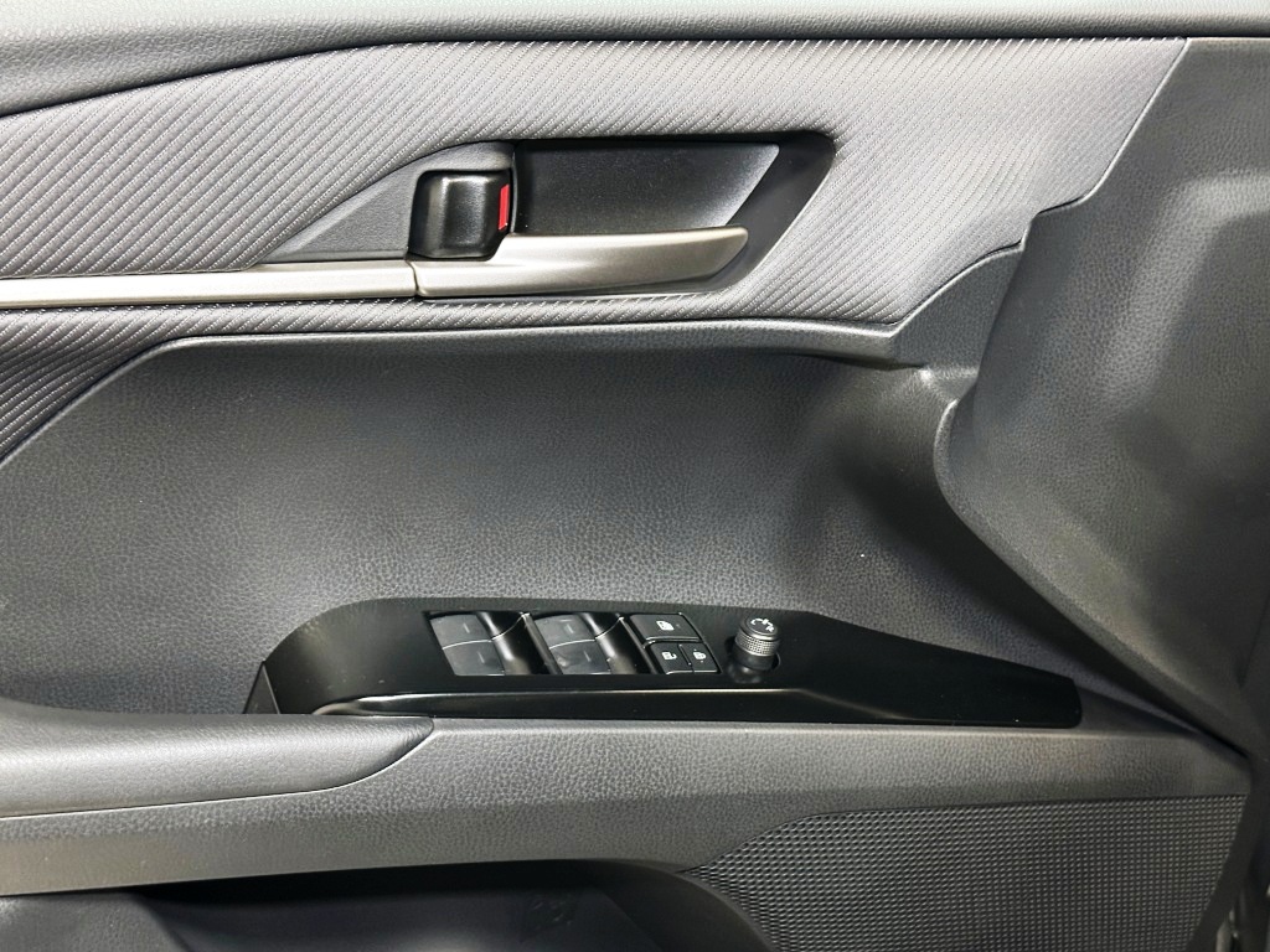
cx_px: 635
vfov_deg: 30.3
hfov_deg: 39.7
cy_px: 476
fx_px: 1761
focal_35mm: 48
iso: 640
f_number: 1.78
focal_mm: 6.86
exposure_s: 1/24
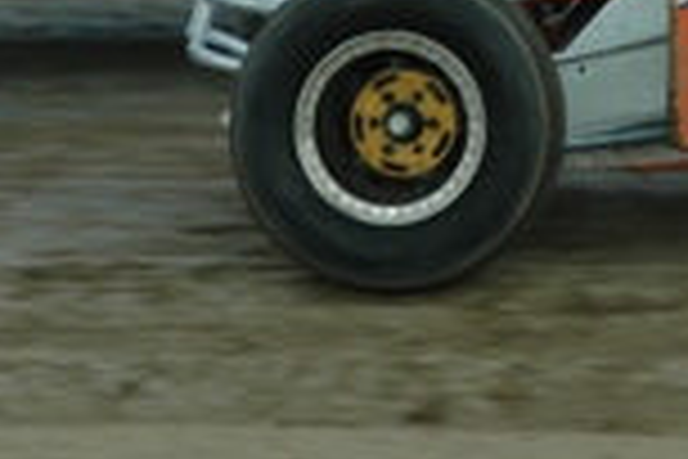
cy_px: -308
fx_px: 10892
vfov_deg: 2.4
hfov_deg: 3.6
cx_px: 764
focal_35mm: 570
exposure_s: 1/640
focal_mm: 100
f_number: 6.3
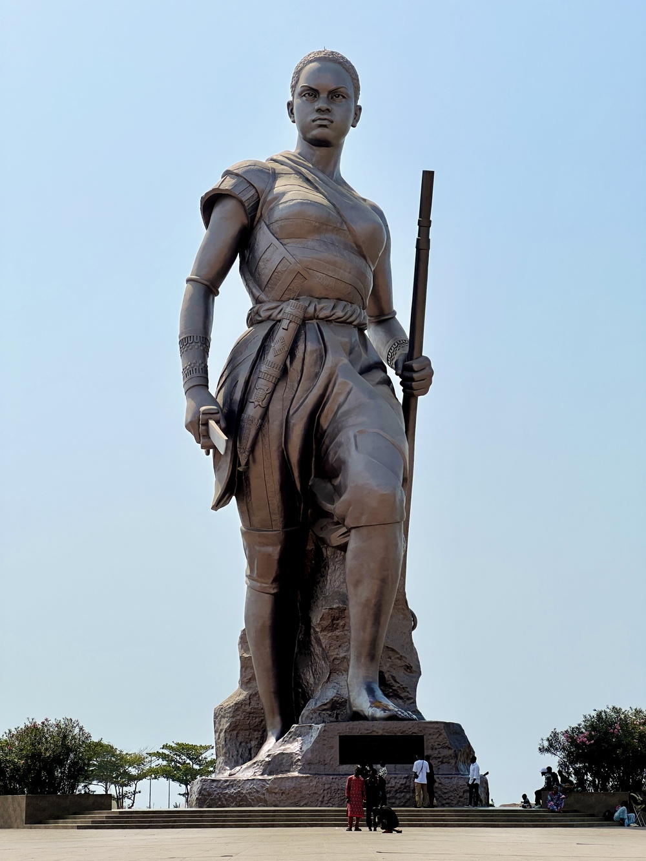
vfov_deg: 25.3
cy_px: 430
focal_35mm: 77
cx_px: 323
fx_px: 1916
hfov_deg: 19.1
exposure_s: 1/2016
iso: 32
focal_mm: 9
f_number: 2.8
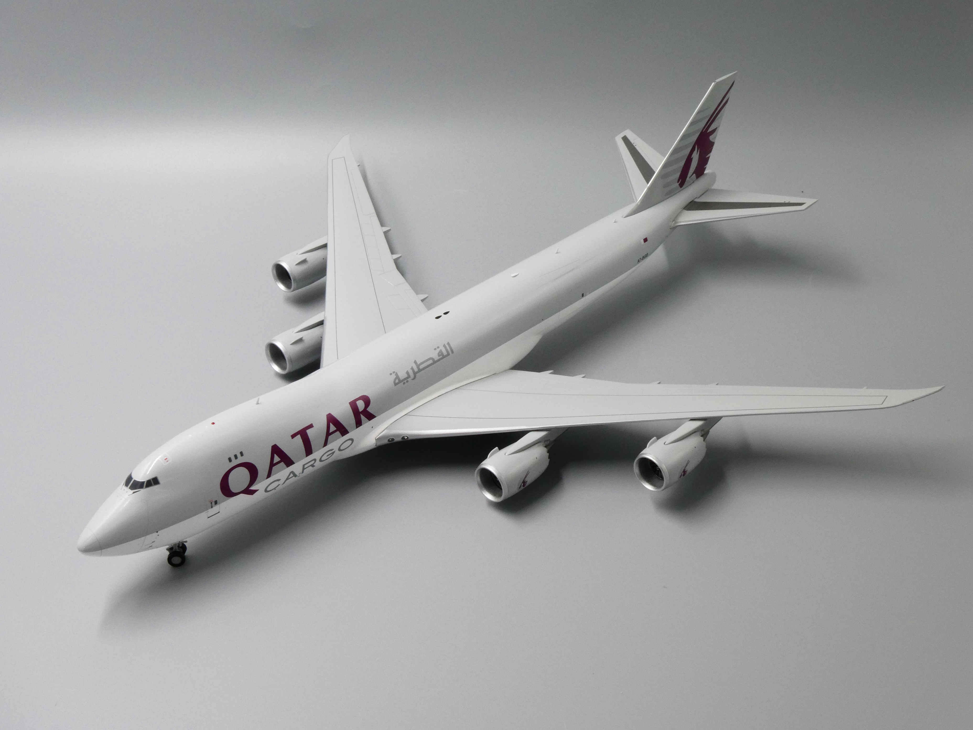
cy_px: 365
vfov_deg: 30.9
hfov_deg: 40.4
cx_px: 486
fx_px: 1321
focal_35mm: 47
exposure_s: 1/50
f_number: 7.1
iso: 250
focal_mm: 8.4
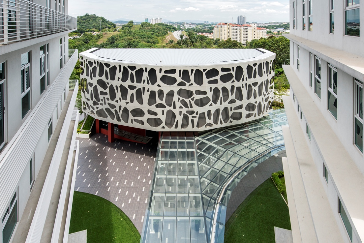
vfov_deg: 73.8
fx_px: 162
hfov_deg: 96.7
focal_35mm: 16
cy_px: 122
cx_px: 182
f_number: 11
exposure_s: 1/320
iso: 320
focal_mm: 16
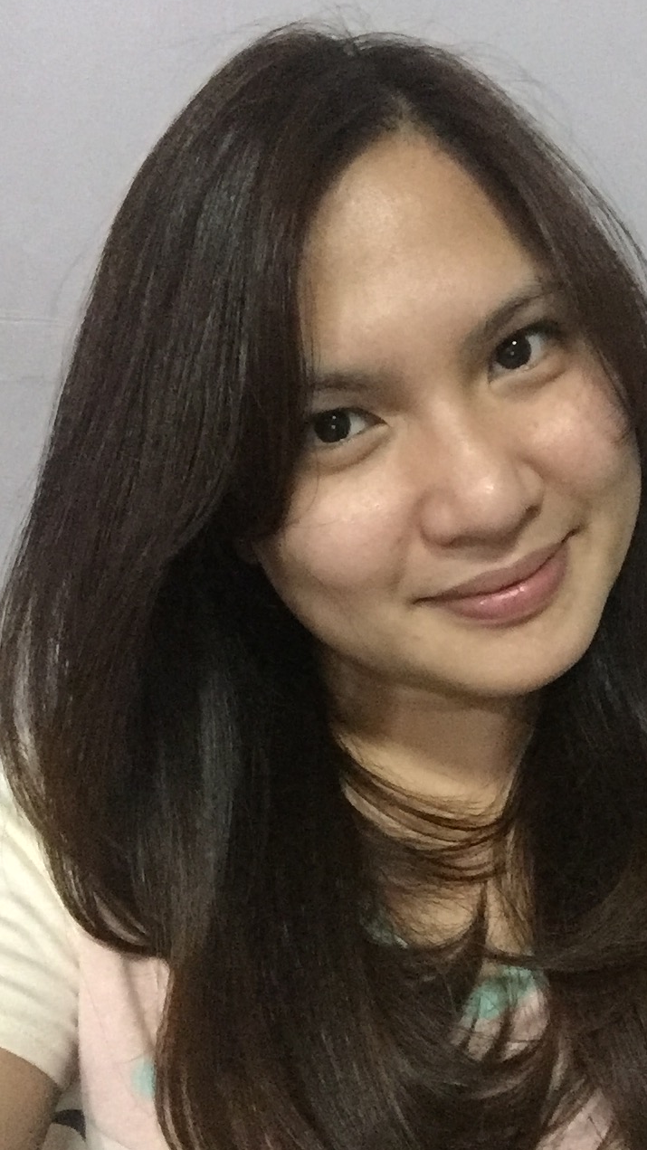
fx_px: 1037
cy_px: 576
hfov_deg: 34.4
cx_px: 420
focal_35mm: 34
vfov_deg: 58.0
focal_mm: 2.65
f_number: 2.2
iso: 640
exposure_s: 1/15
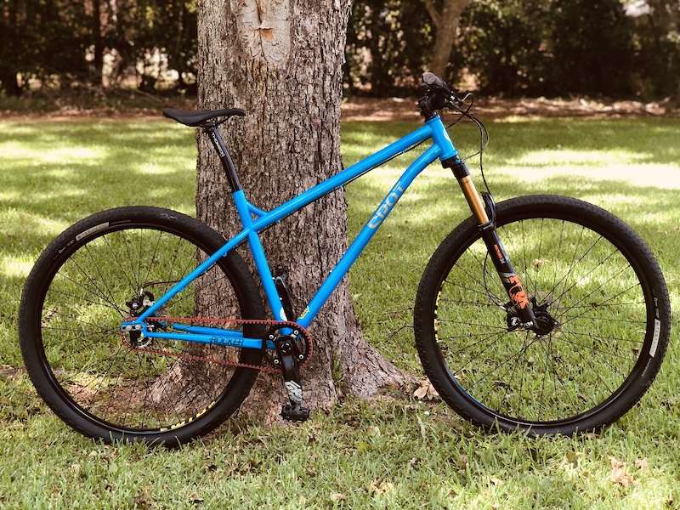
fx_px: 1021
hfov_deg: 36.8
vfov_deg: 28.0
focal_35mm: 52
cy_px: 255
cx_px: 340
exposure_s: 1/60
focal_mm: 6
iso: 20
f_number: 2.4
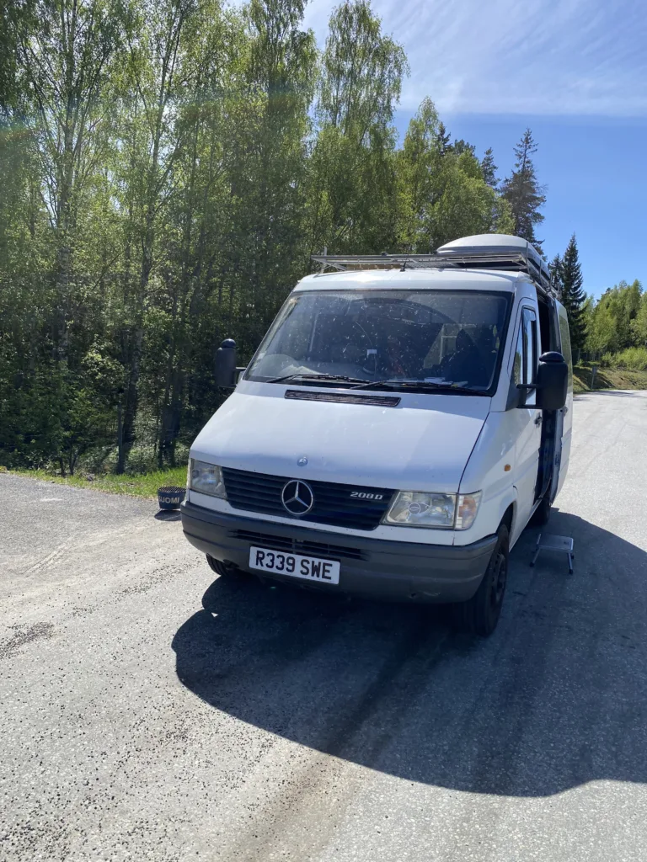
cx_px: 324
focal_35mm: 26
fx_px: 648
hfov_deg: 53.1
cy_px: 431
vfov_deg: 67.3
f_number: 1.8
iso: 32
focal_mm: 4.25
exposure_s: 1/2463
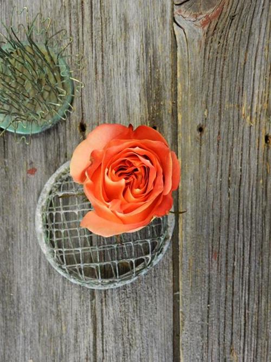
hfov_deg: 37.7
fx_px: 397
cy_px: 181
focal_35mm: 38
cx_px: 136
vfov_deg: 49.0
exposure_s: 1/50
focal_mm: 6.7
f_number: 4
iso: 800
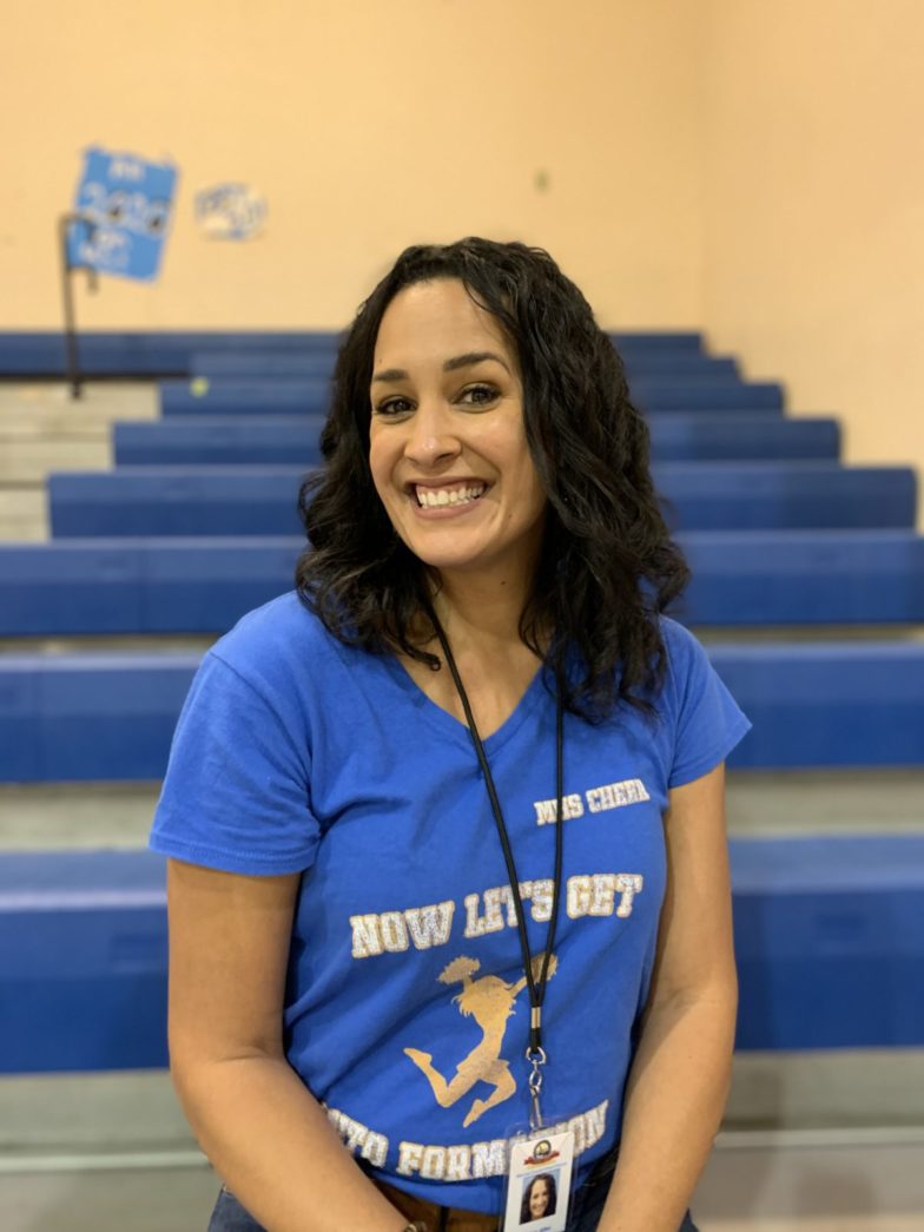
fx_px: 925
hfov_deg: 53.1
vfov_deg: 67.3
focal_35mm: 26
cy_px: 616
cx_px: 462
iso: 320
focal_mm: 4.25
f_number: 1.8
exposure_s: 1/30
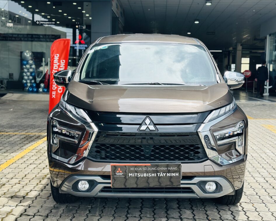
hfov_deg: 36.6
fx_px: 417
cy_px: 110
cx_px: 145
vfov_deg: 29.7
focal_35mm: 51
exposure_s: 1/2469
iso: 80
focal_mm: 6.86
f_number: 1.78
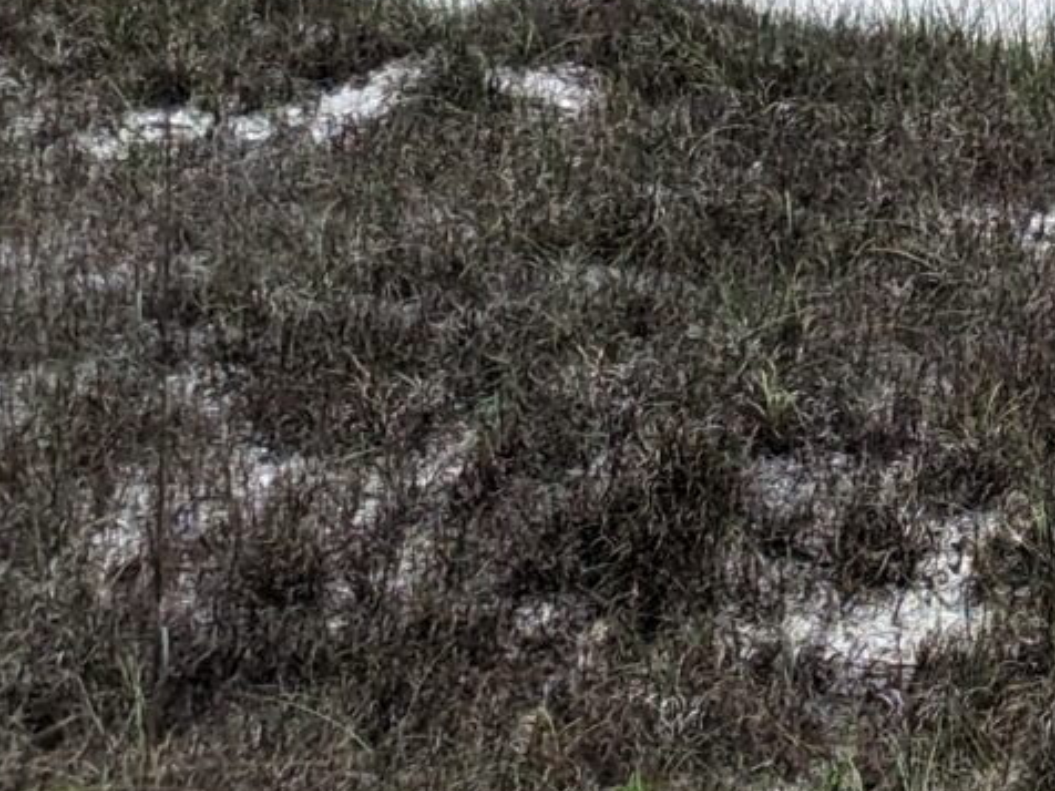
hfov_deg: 9.4
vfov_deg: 7.0
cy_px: -554
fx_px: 6309
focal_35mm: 207
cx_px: 1363
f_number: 1.85
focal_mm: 6.81
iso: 55
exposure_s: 1/2817
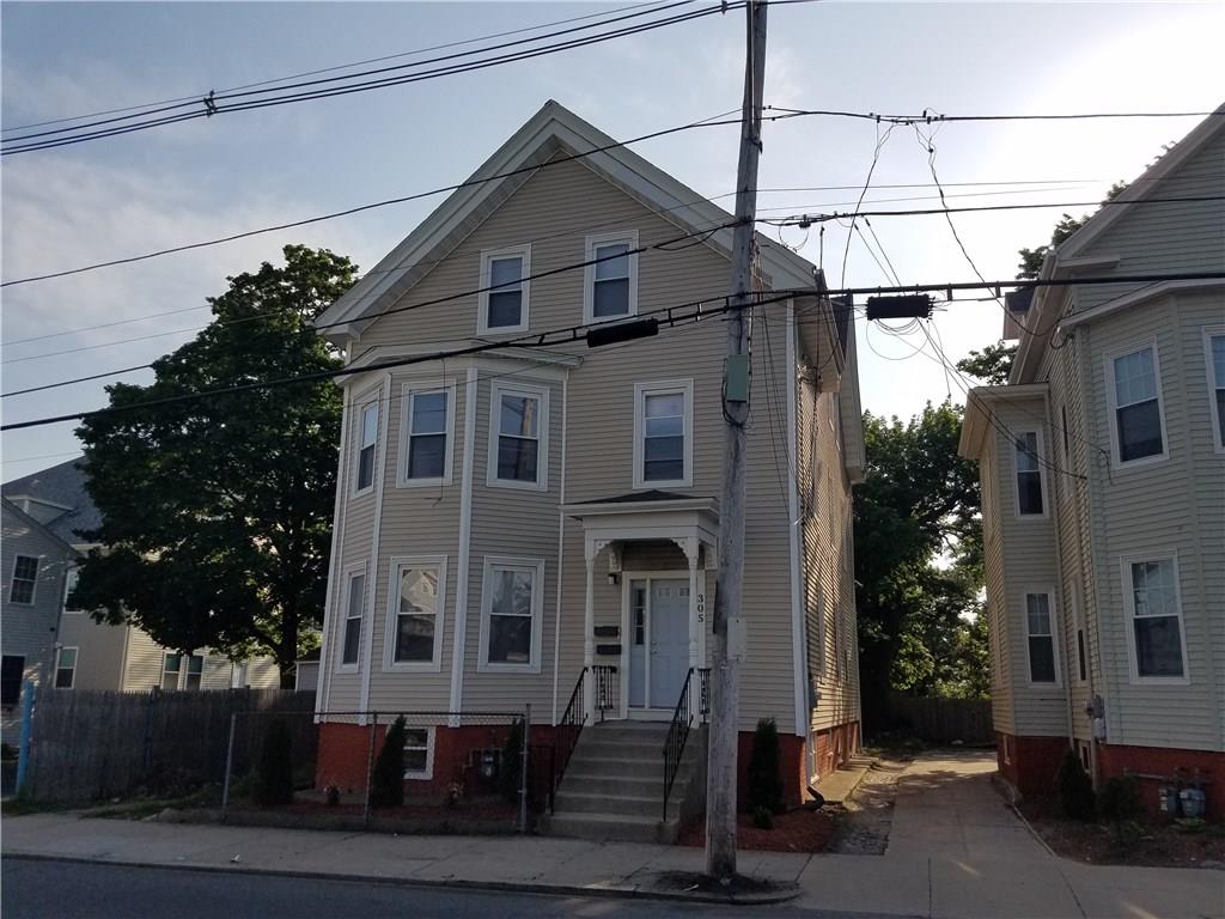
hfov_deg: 67.3
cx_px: 612
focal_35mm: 26
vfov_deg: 53.1
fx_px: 920
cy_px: 460
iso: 50
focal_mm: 4.2
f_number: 1.7
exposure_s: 1/3904
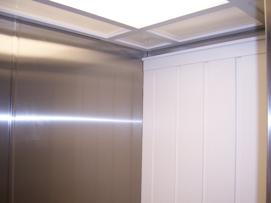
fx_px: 282
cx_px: 136
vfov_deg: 39.7
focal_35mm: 36
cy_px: 102
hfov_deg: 51.4
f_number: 3
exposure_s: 1/60
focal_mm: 6
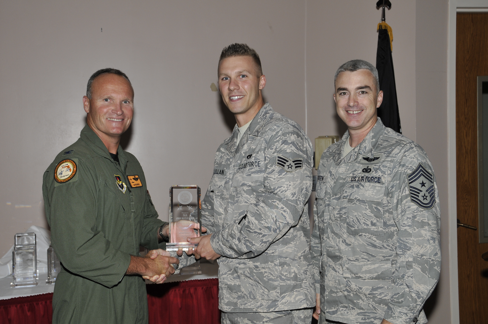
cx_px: 244
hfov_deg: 45.0
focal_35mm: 44
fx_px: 589
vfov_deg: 30.8
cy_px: 162
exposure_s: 1/160
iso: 320
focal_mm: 29
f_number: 5.6
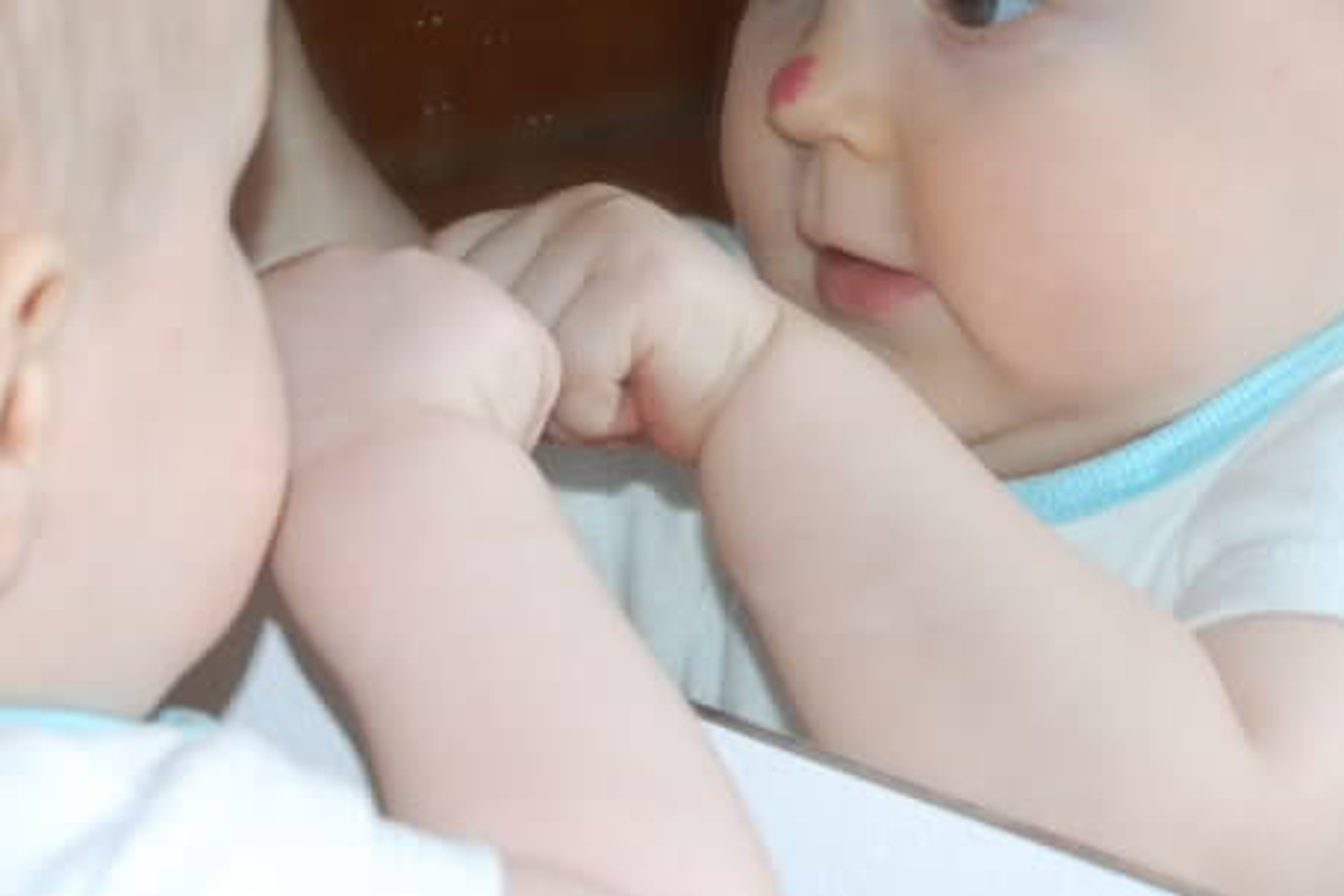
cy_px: 127
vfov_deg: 7.8
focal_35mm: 175
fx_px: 6533
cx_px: 654
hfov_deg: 11.7
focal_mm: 52
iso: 200
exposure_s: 1/60
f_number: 5.6
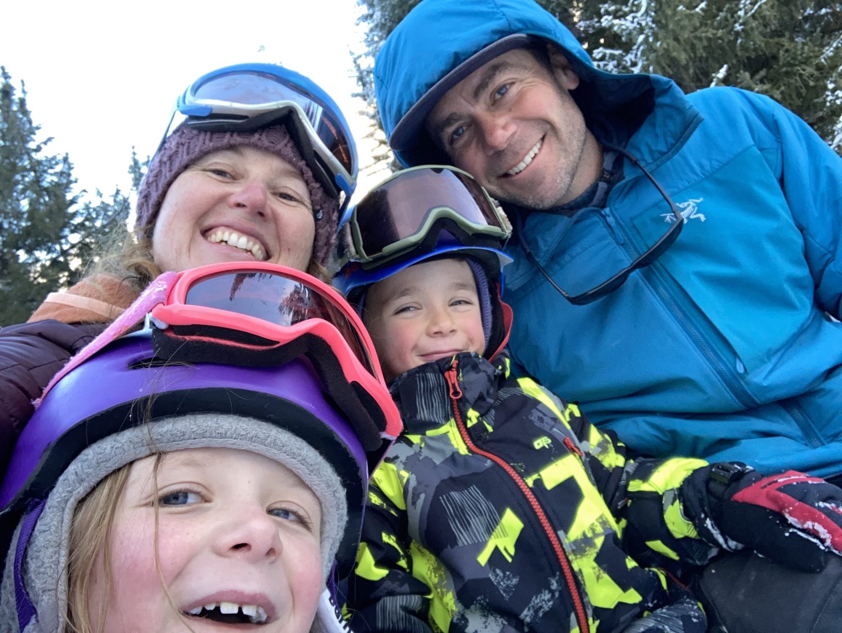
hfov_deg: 56.8
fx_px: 779
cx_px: 421
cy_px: 316
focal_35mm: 32
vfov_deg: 44.2
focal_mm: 2.87
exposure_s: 1/116
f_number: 2.2
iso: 80
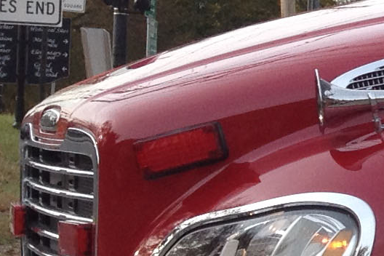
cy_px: 151
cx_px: 1009
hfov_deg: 8.2
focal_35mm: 225
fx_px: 2400
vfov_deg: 6.1
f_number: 2.4
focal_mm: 4.28
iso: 50
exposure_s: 1/403
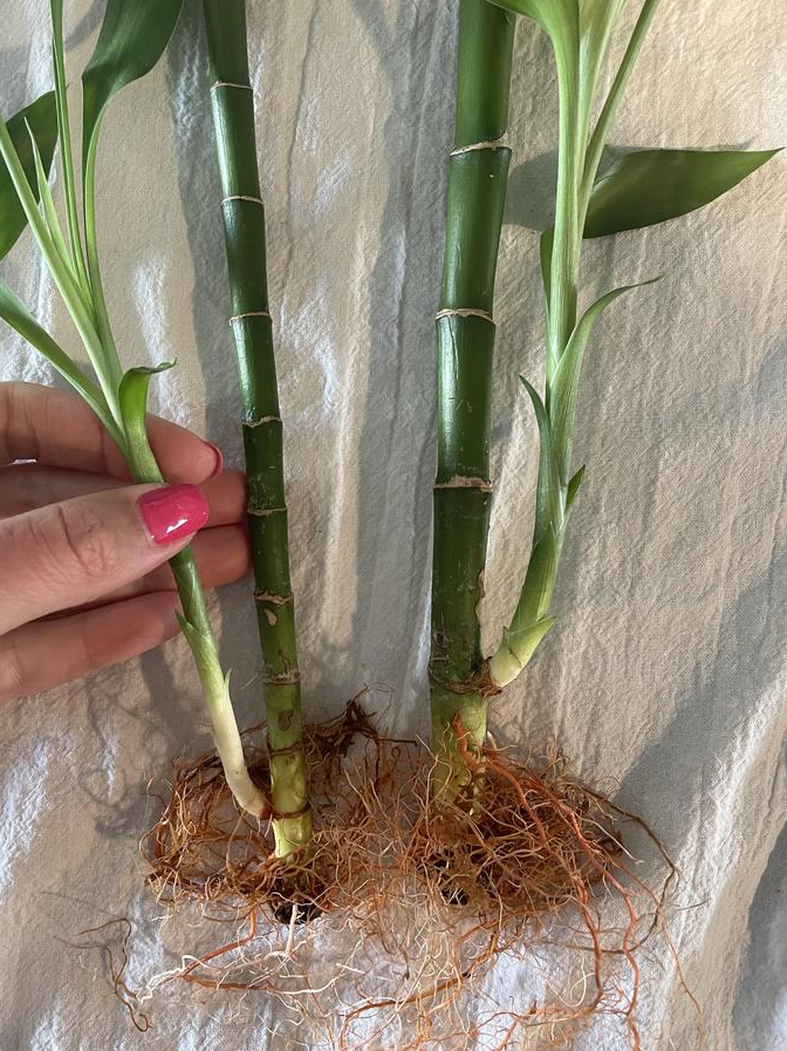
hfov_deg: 48.1
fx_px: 880
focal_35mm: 29
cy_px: 489
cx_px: 349
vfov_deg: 61.6
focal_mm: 4.2
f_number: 1.6
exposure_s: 1/60
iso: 400
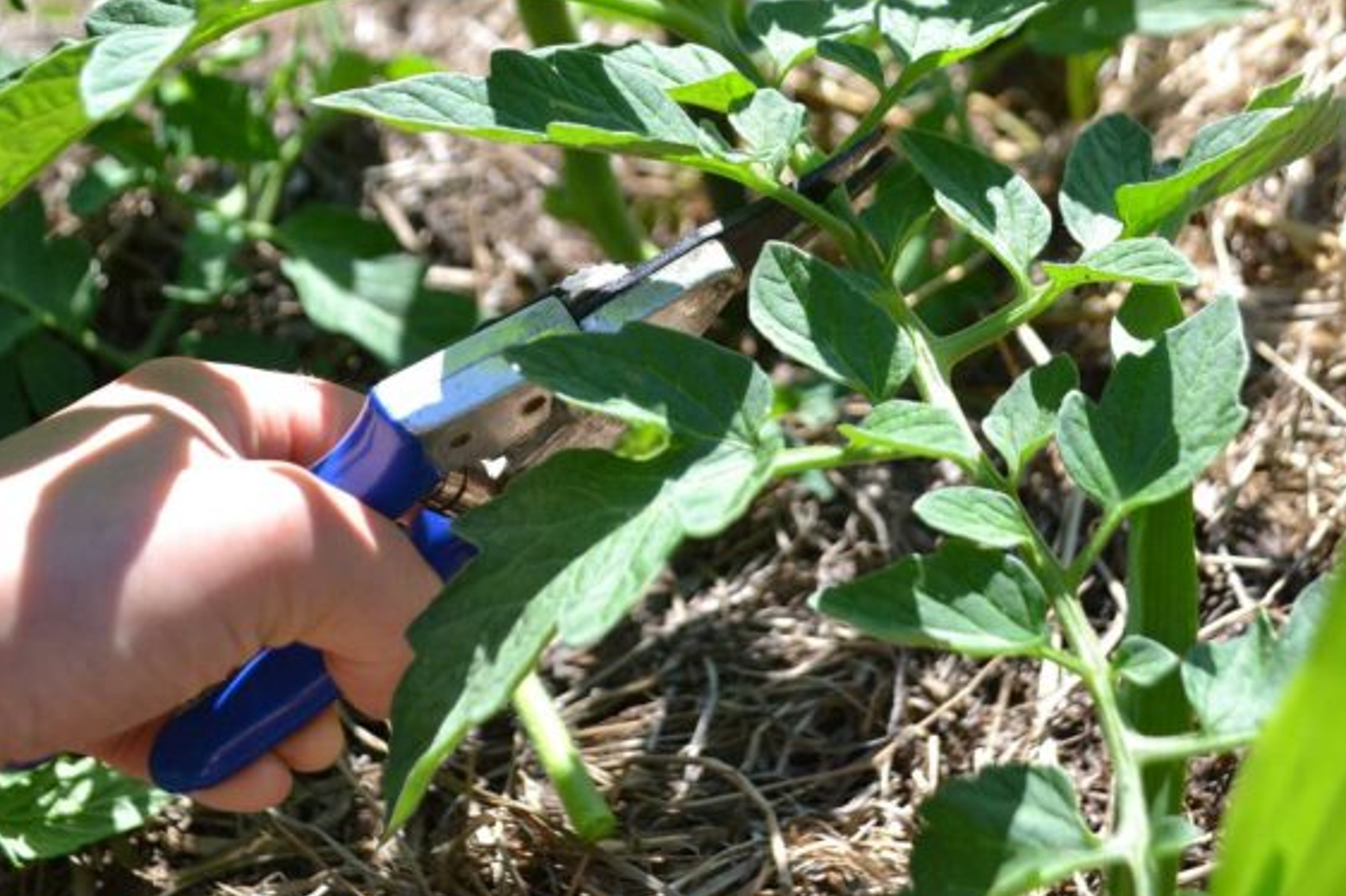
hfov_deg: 41.8
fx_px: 1756
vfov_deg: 28.3
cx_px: 795
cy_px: 265
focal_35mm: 47
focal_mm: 22
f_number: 4
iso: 400
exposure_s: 1/1000
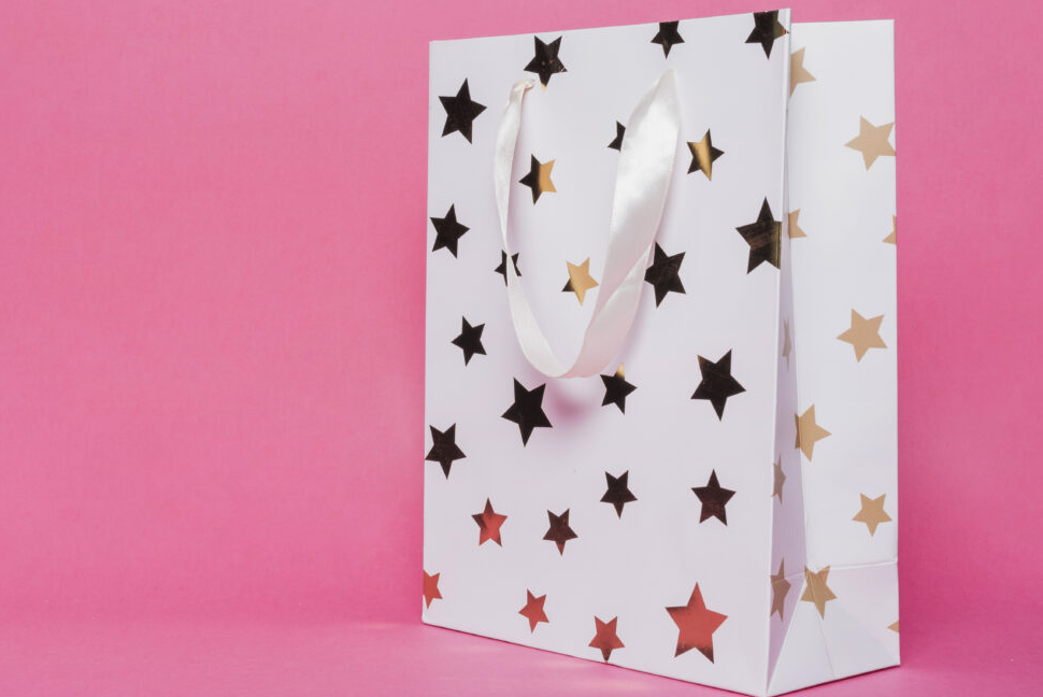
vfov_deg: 20.6
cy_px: 297
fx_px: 1913
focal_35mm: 66
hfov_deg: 30.4
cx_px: 394
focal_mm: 50
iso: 1000
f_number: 16
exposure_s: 1/160
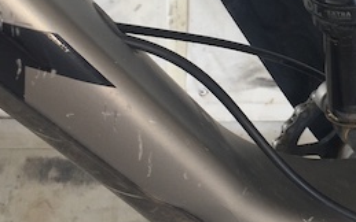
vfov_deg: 13.6
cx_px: 330
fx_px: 922
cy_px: 10
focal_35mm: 95
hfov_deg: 21.3
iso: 32
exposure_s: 1/120
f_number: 2.2
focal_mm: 4.15
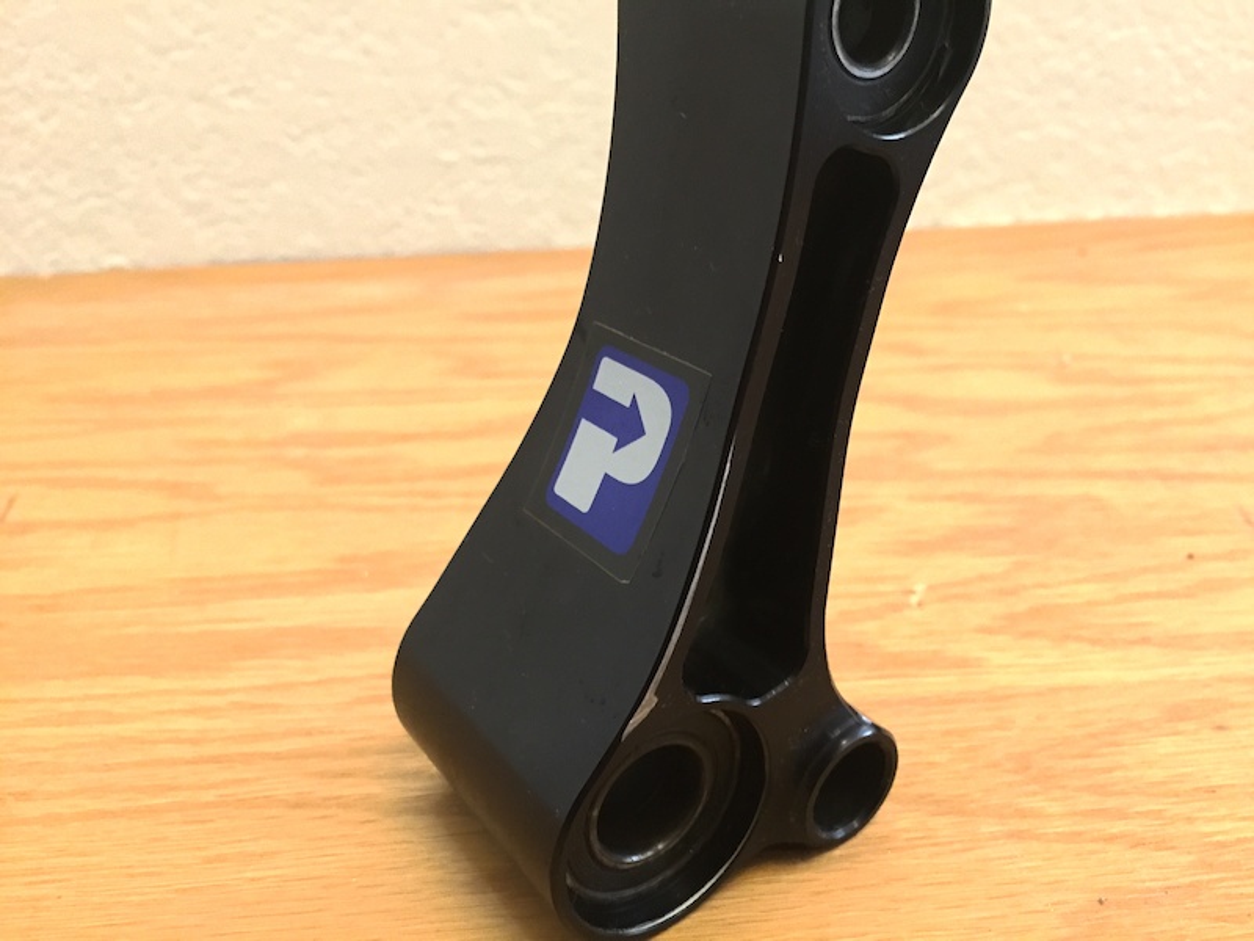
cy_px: 470
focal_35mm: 29
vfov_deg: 48.2
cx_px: 627
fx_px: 1051
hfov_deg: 61.7
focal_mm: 4.15
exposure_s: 1/15
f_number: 2.2
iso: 1250
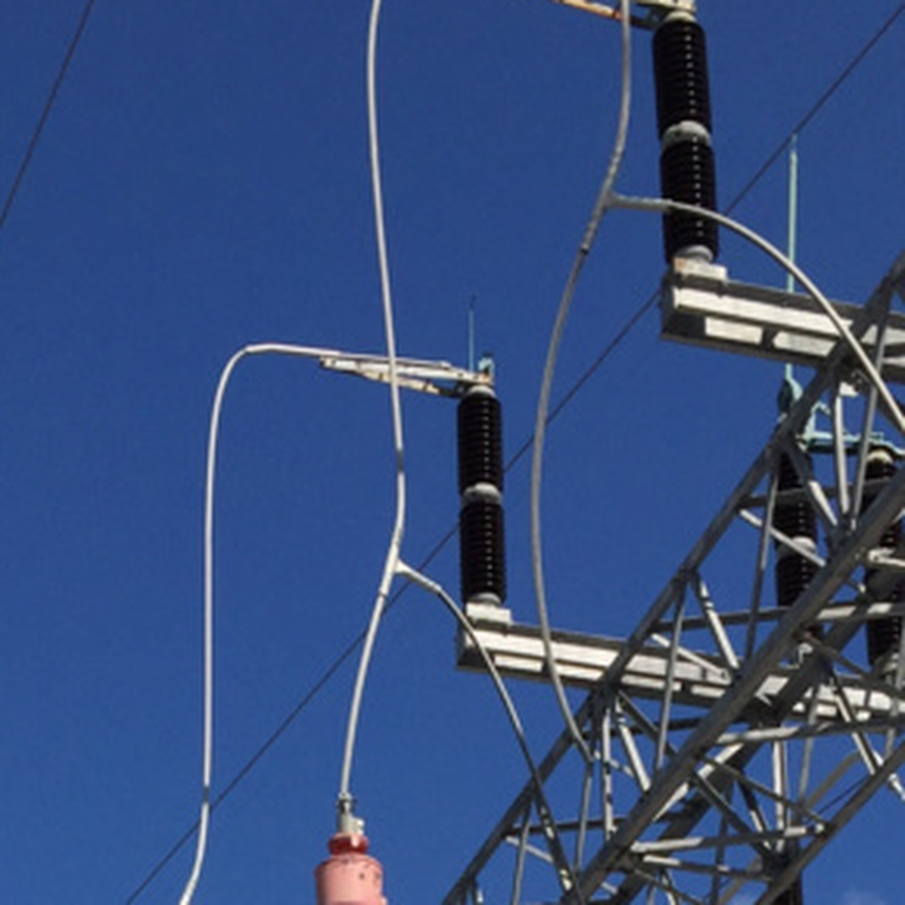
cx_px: 208
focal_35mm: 94
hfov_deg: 18.4
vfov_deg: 16.4
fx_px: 2780
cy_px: 1468
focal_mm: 4.15
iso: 32
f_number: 2.2
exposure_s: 1/3597
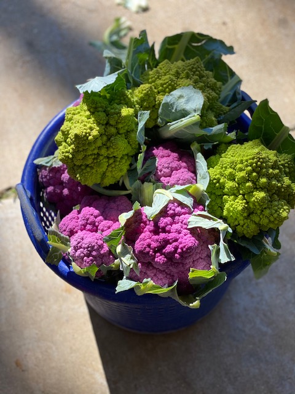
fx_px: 591
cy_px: 197
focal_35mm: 52
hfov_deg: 28.0
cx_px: 148
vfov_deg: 36.8
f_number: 2
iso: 20
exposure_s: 1/271
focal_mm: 6
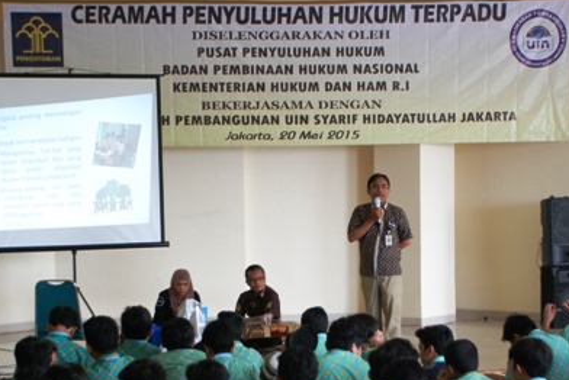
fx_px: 1471
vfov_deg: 14.7
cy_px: 292
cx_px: 296
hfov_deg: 21.9
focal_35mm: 93
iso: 1000
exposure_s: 1/80
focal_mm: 38
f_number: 6.3
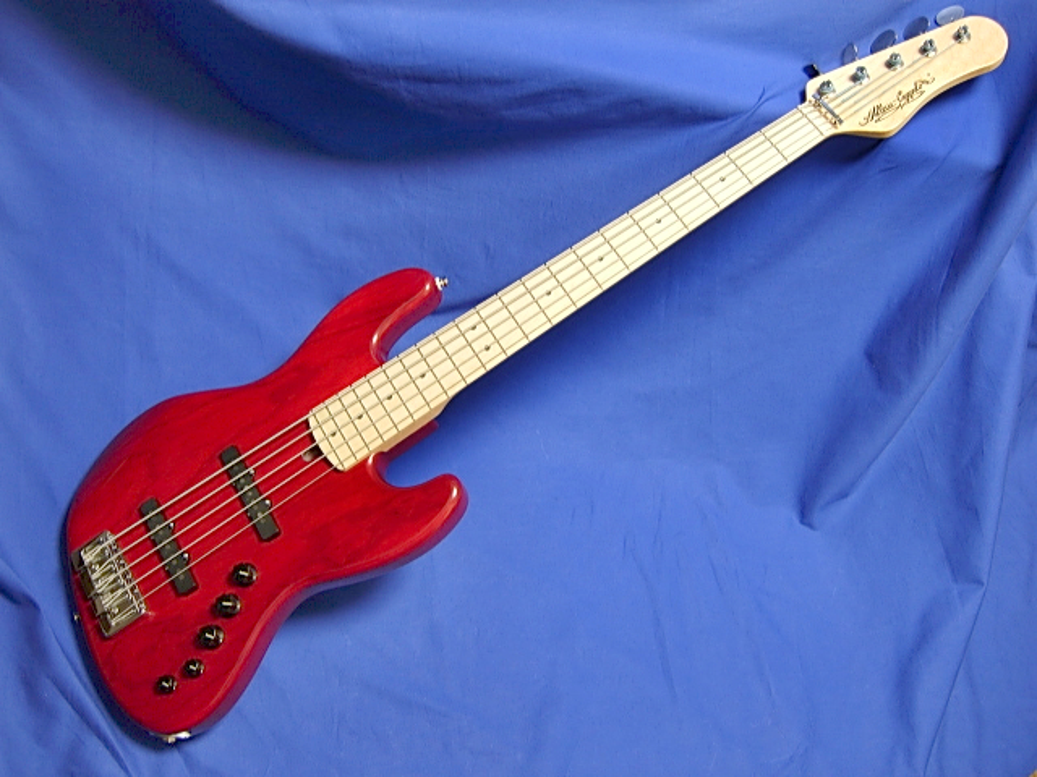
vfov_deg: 39.7
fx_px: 1078
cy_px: 388
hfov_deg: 51.4
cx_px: 518
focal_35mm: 36
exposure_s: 1/4
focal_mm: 7.5
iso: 66
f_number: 2.7
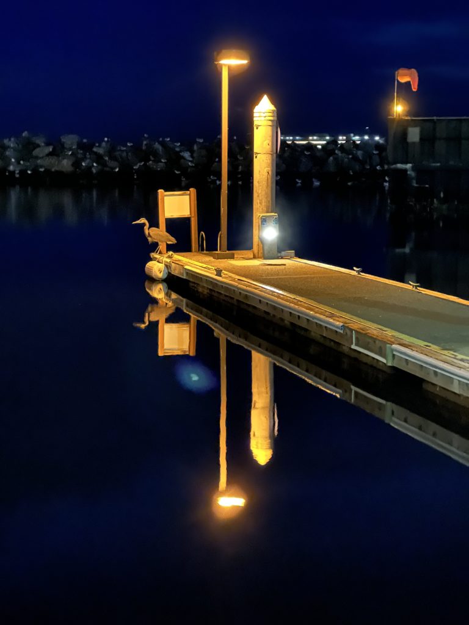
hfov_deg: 19.1
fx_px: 1391
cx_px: 234
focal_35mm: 77
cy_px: 312
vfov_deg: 25.3
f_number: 2.8
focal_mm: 9
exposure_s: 1/4
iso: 1600
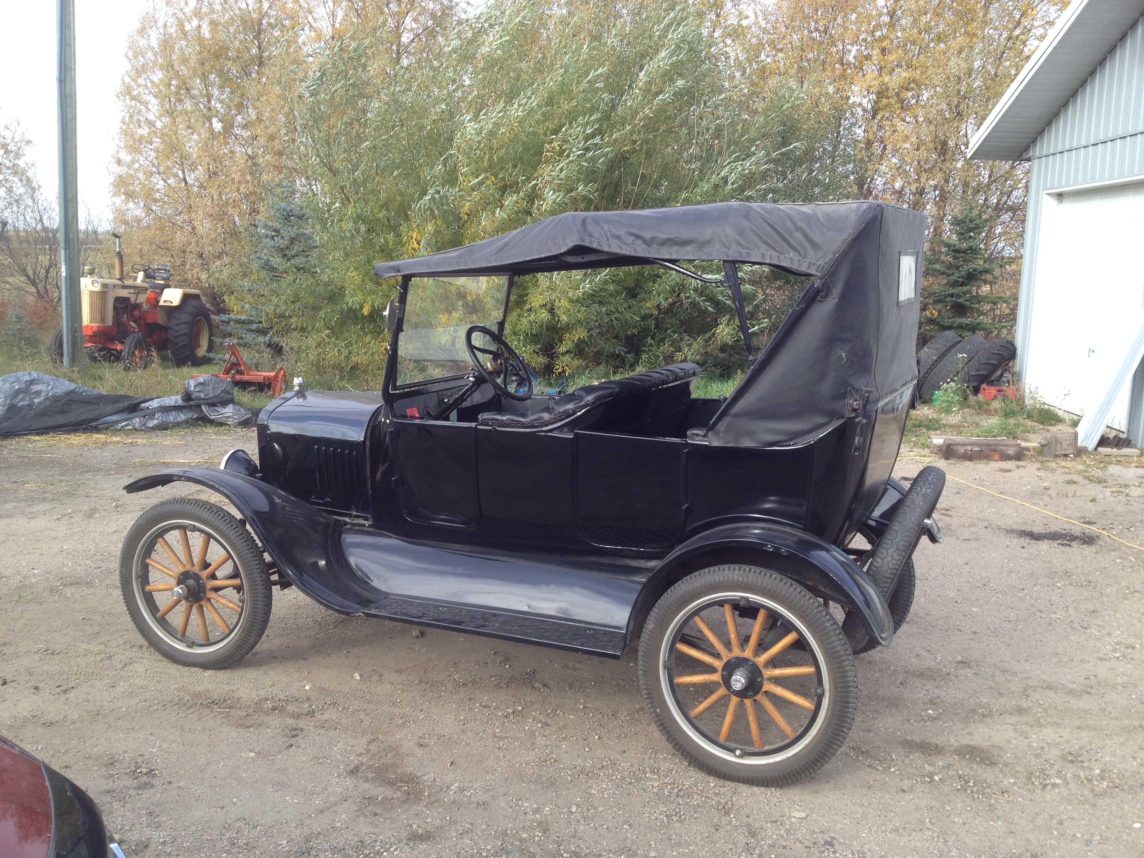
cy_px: 429
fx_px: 1157
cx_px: 572
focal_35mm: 35
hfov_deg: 52.6
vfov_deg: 40.7
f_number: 2.4
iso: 50
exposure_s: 1/260
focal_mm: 4.28
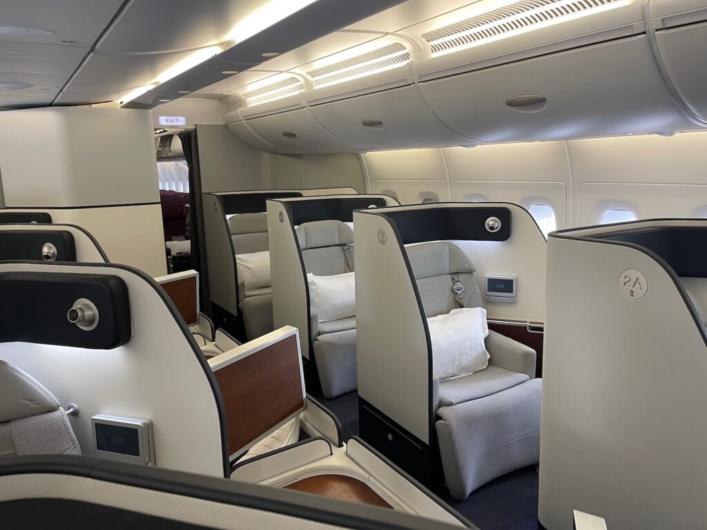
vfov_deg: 53.1
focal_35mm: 26
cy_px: 265
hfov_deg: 67.3
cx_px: 354
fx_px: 531
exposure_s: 1/91
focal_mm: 5.1
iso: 125
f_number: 1.6
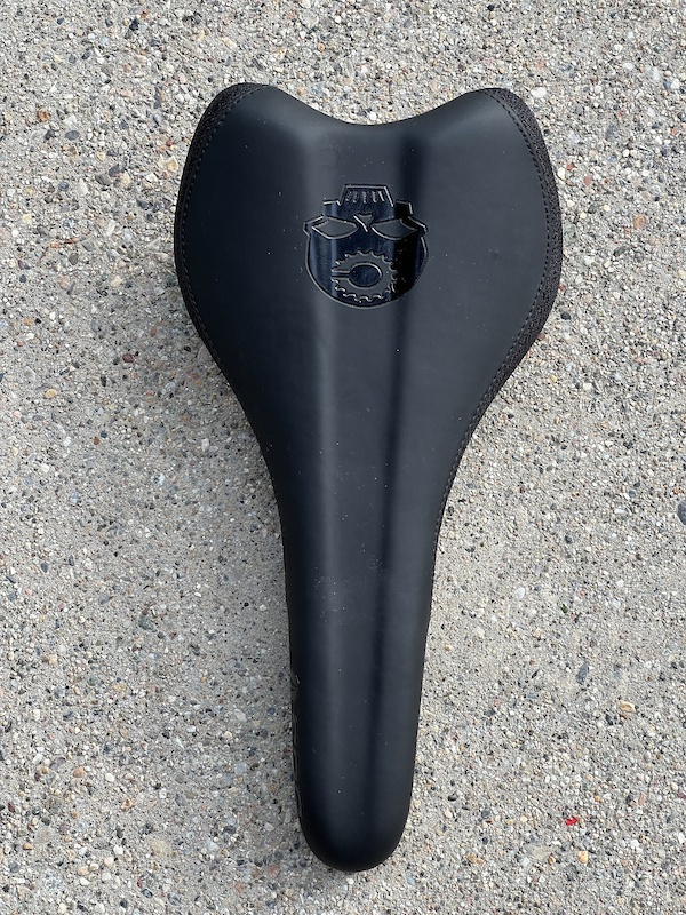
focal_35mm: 77
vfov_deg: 25.3
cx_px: 343
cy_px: 458
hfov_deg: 19.1
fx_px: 2035
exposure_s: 1/163
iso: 32
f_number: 2.8
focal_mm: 9
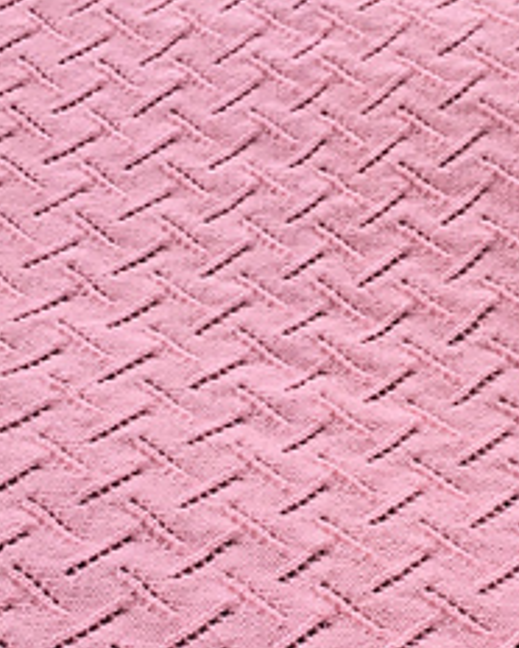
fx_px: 1170
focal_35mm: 61
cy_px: 455
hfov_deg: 25.0
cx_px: 300
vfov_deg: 30.6
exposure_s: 1/30
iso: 25
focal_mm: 4.15
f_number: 2.2
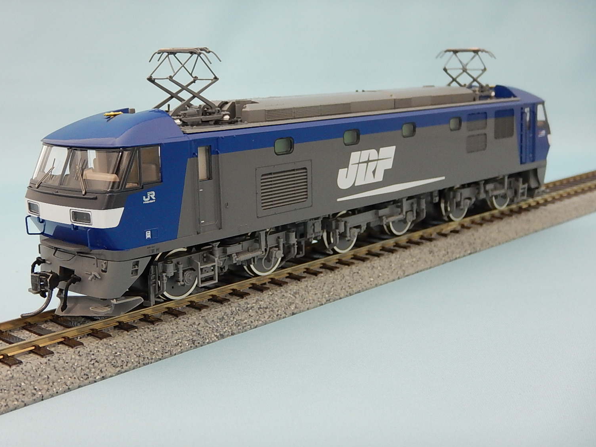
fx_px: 809
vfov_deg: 30.9
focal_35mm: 47
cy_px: 209
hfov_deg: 40.4
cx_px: 279
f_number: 4.3
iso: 400
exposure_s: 1/10
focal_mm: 7.8
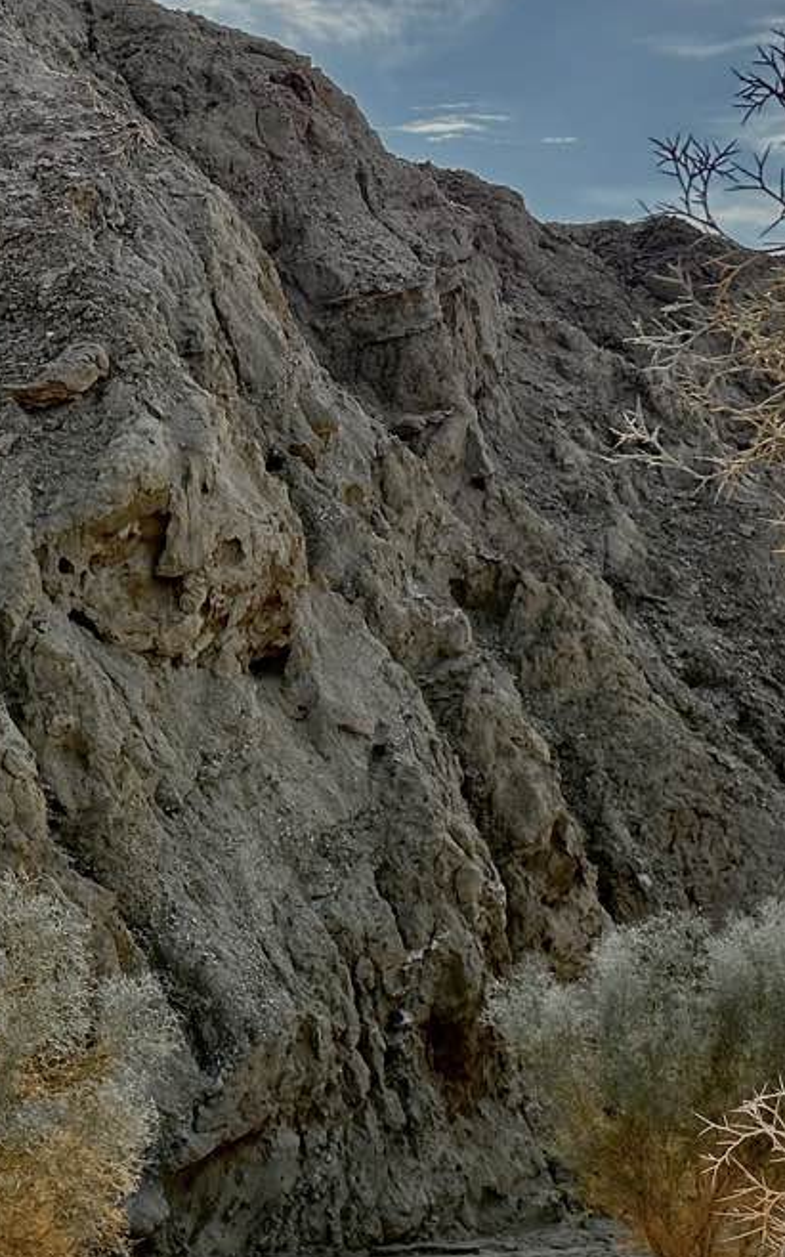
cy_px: 810
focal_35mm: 99
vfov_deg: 20.9
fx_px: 3390
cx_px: 250
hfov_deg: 13.2
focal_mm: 6.86
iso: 64
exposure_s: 1/1848
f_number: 1.78
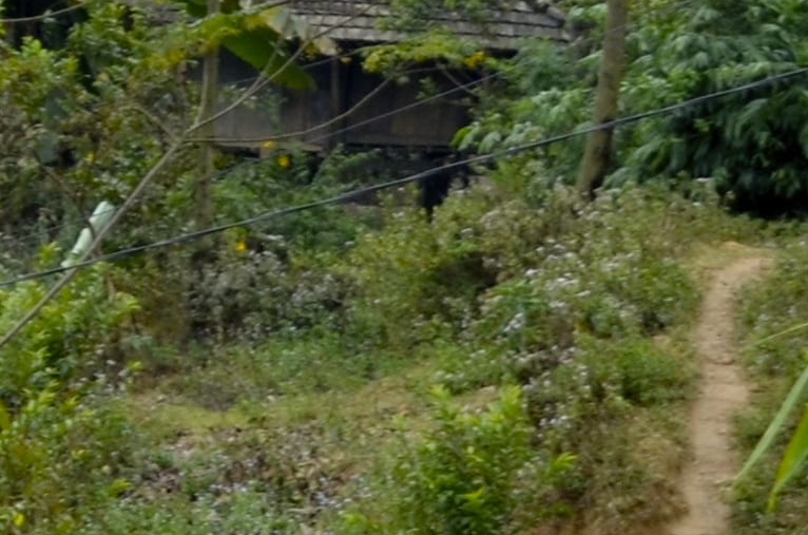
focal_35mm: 241
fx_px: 5402
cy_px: 402
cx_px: -1620
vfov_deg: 5.7
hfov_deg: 7.5
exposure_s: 1/160
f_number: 6.3
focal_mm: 25
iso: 200
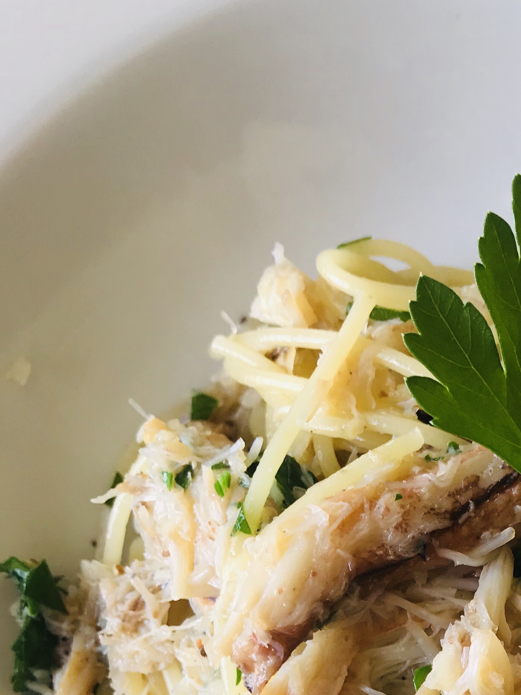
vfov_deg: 29.7
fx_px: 1224
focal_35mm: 61
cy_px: 684
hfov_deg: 23.0
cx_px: 523
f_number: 1.8
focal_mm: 3.99
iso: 20
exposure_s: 1/60
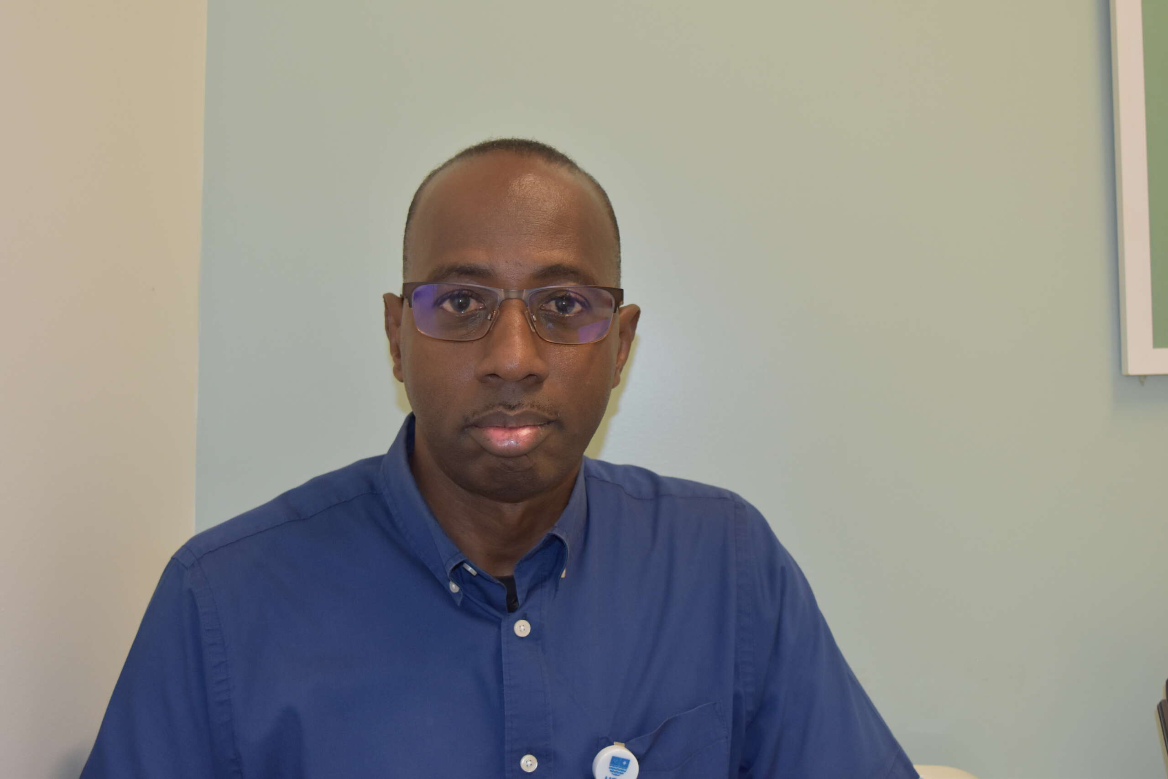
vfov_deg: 28.9
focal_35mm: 46
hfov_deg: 42.3
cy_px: 390
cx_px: 584
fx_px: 1509
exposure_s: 1/100
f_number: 5
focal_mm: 31
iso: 800
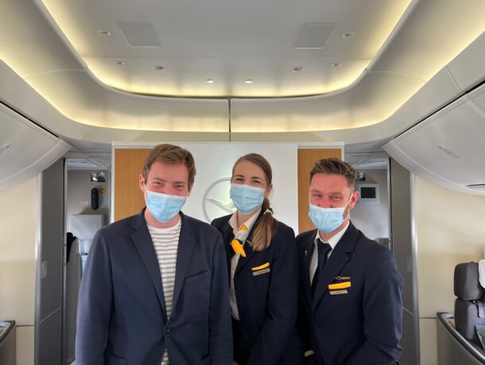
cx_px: 242
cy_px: 182
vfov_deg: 53.1
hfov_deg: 67.3
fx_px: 364
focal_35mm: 26
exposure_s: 1/111
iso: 125
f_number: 1.5
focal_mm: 5.7
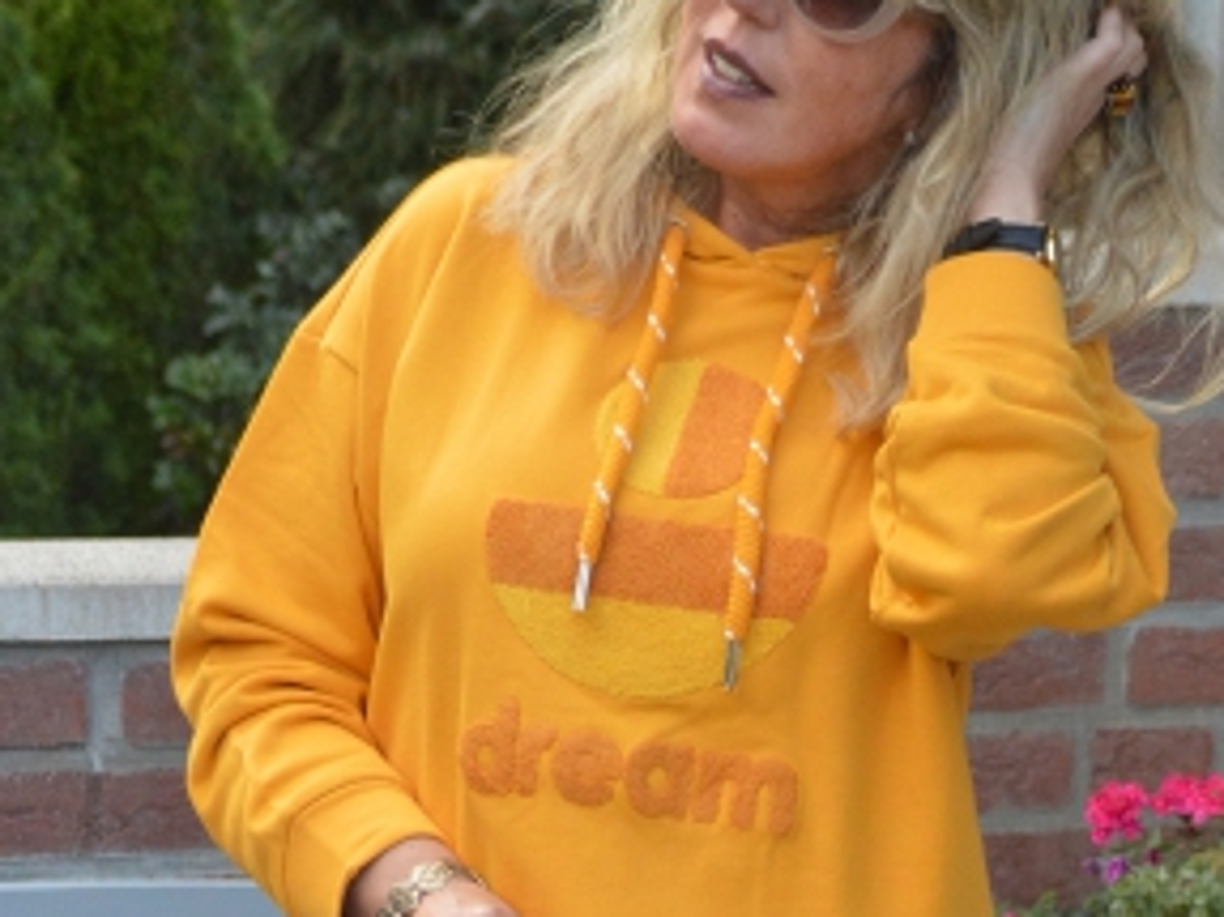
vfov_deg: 8.5
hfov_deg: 11.5
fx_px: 6079
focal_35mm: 172
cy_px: 1252
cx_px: 881
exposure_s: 1/500
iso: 1100
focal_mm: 40
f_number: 4.5
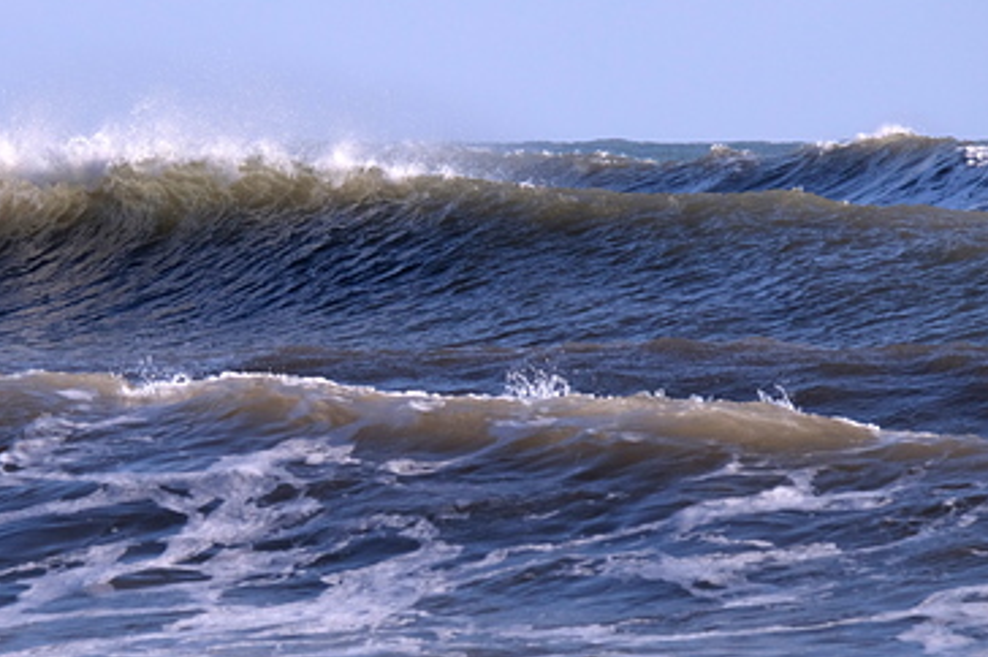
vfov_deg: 2.9
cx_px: 369
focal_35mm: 474
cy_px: 281
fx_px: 12997
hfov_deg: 4.4
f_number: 10
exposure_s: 1/2000
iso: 800
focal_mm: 230
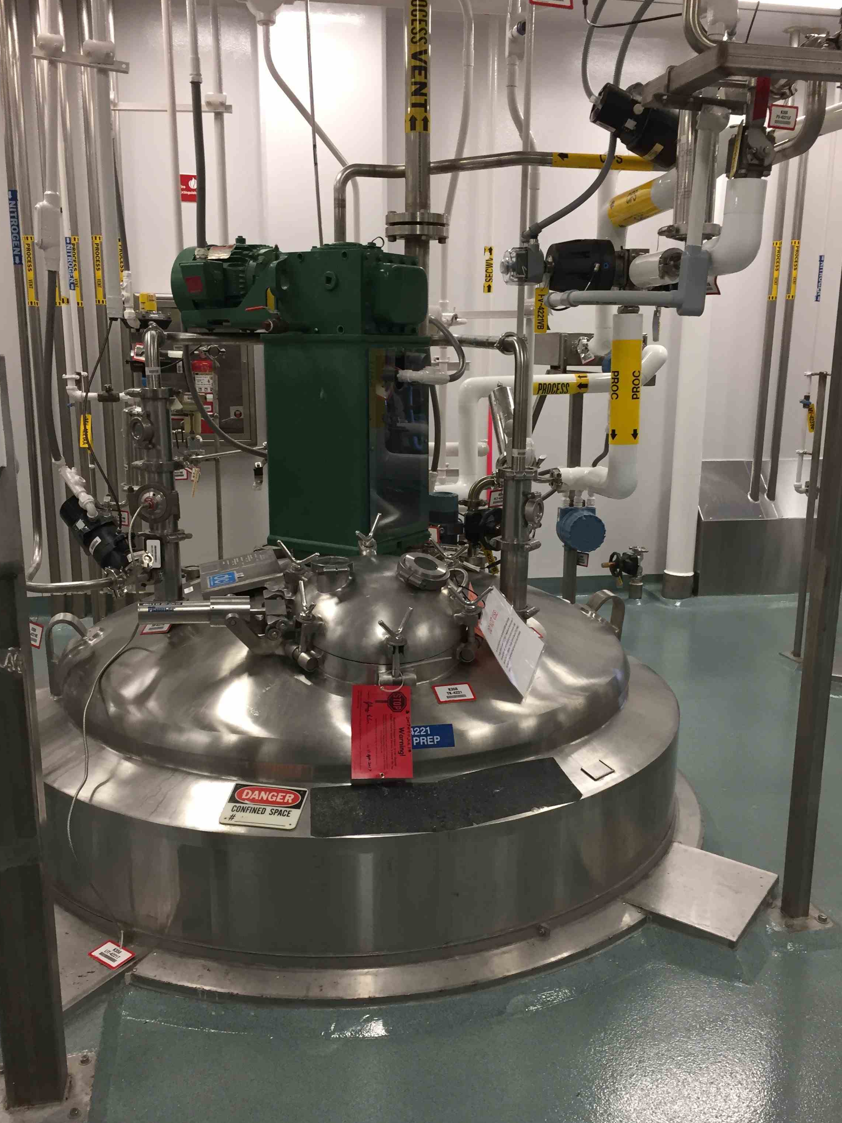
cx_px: 427
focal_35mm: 31
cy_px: 592
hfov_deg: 45.4
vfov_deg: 58.3
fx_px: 1005
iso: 80
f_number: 2.2
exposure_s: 1/30
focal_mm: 4.15
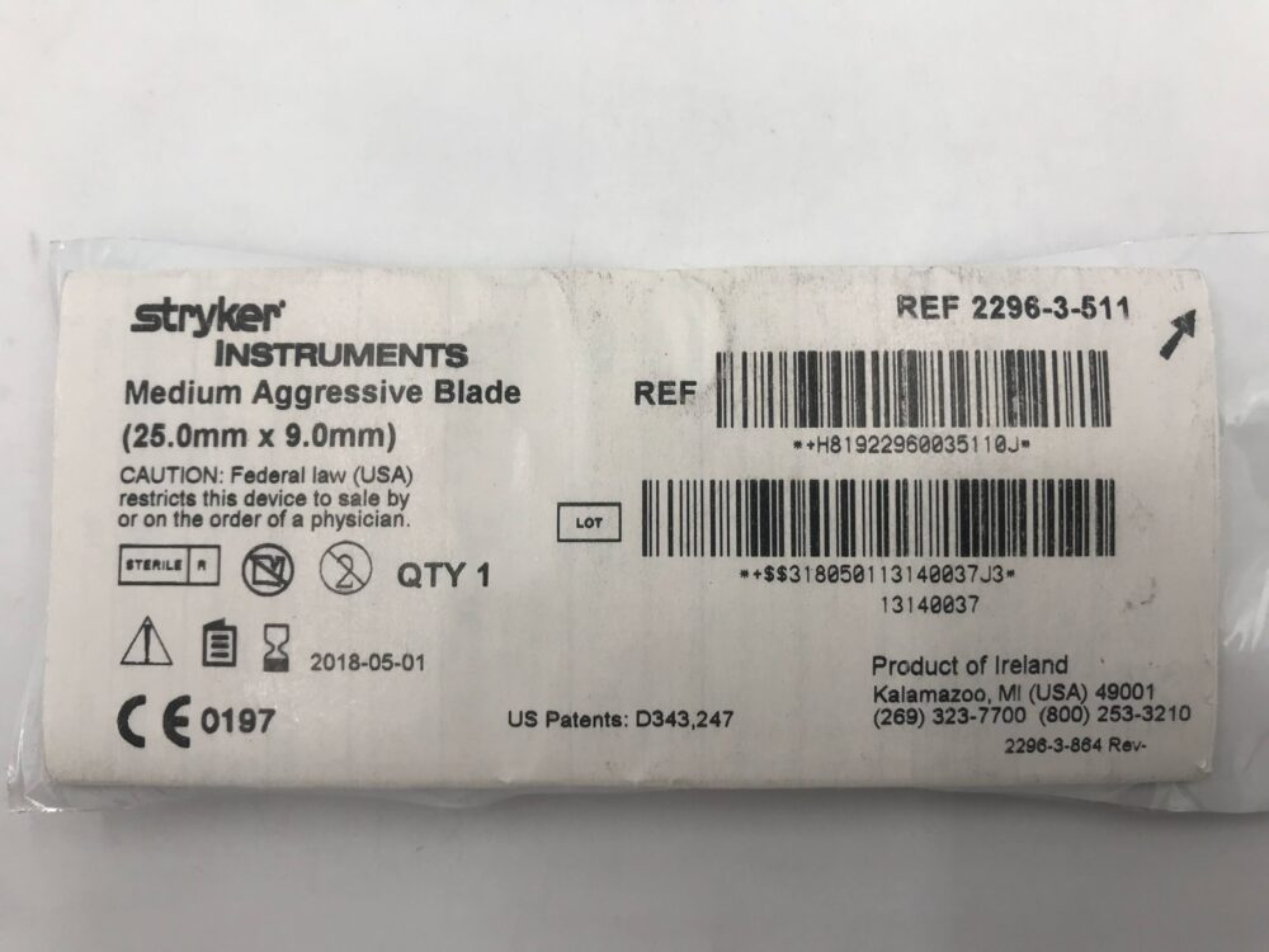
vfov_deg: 49.7
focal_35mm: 28
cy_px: 476
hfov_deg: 63.4
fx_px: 1026
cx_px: 634
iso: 20
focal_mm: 3.99
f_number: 1.8
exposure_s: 1/154
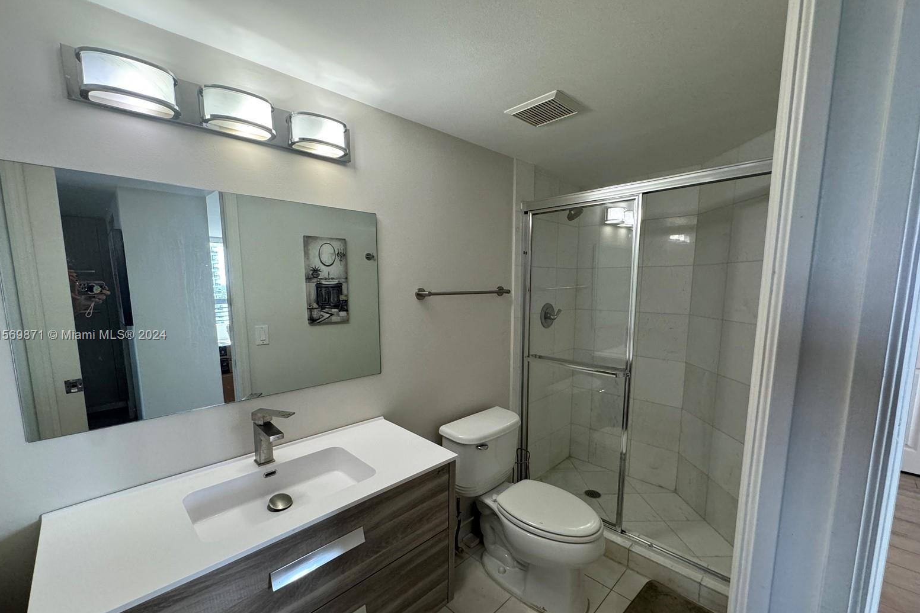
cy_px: 336
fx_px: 383
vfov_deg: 77.1
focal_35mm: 15
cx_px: 451
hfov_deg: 100.4
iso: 250
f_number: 2.2
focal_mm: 2.22
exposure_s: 1/120
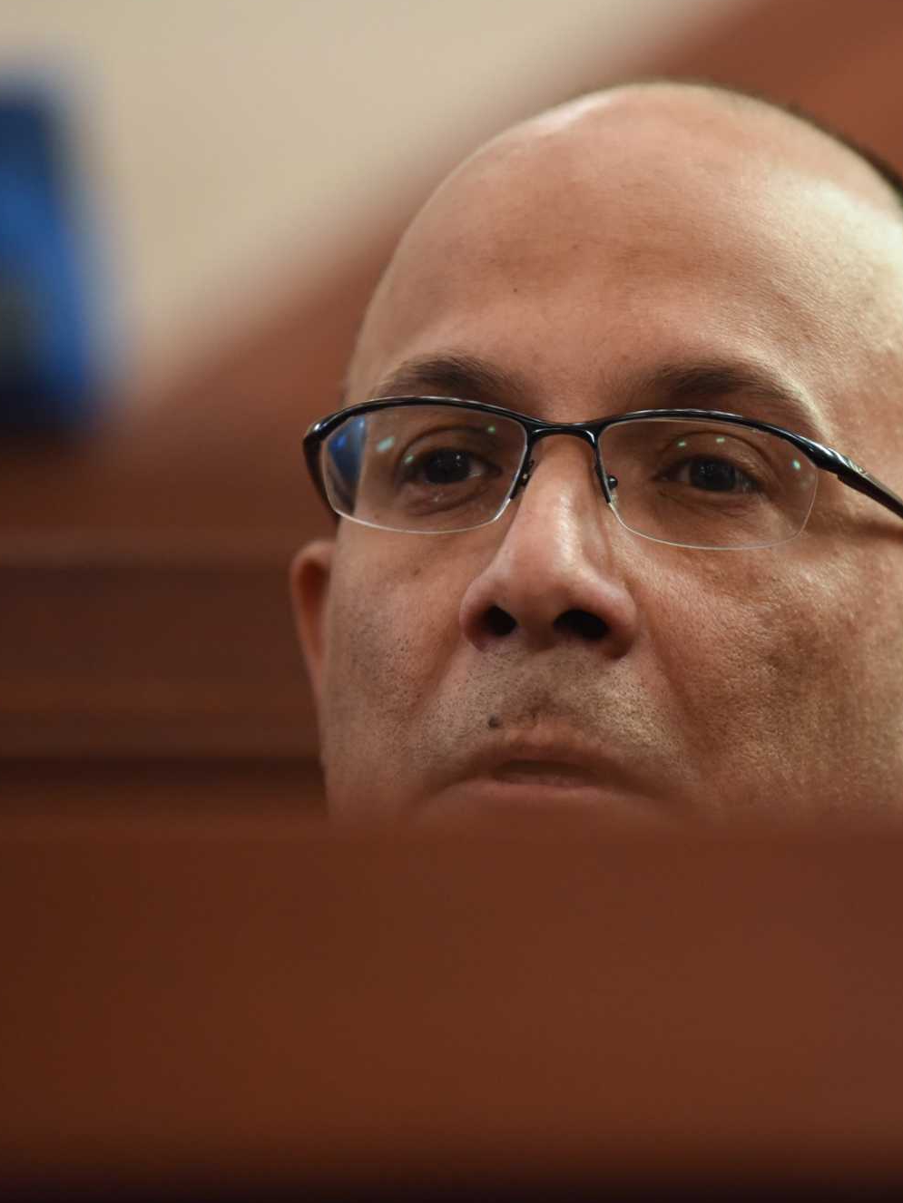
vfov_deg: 6.7
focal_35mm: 297
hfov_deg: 5.0
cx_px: 713
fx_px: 10327
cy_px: 593
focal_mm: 200
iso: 4000
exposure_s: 1/250
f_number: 2.8
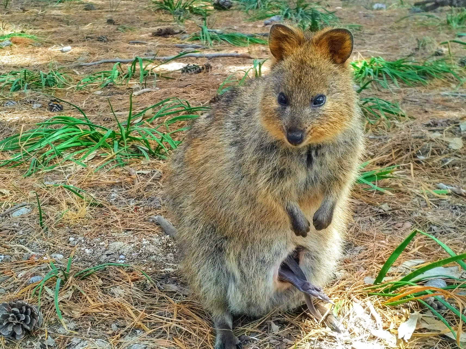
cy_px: 174
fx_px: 363
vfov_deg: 51.3
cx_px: 233
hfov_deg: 65.3
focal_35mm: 27
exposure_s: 1/157
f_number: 2.2
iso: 50
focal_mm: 4.75
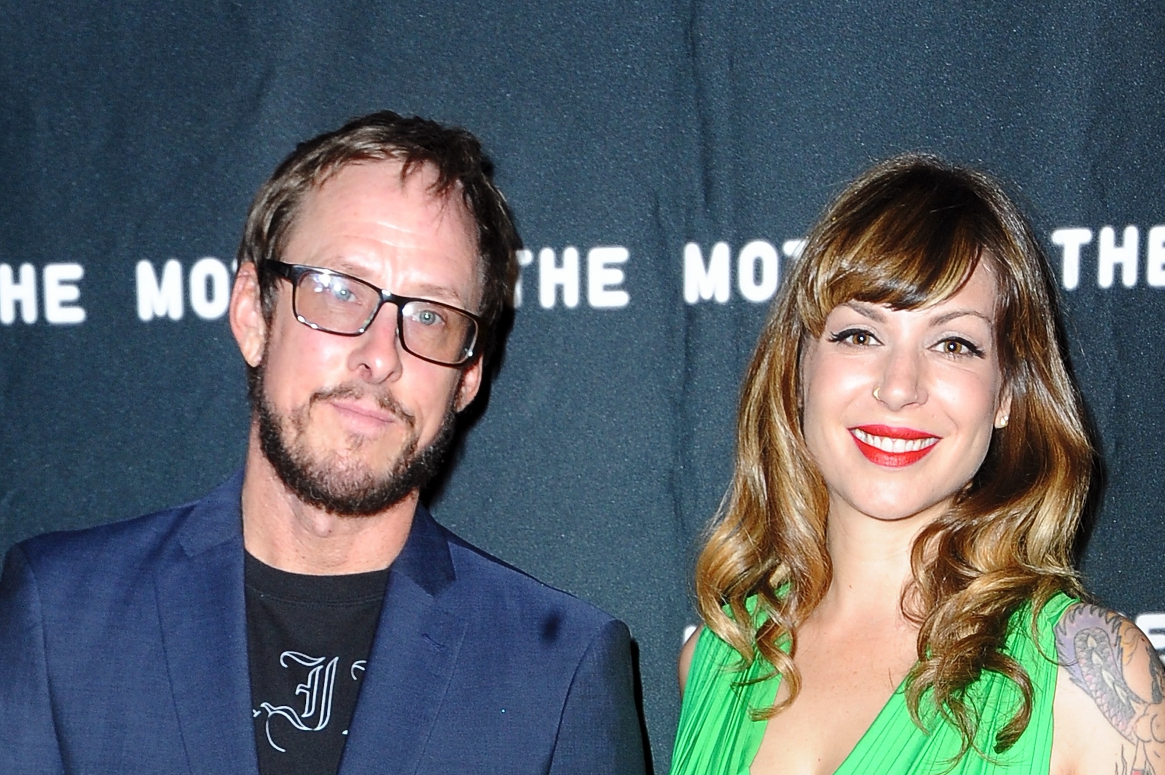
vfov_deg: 41.1
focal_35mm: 32
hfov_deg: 58.7
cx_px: 582
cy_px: 388
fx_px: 1035
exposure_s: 1/100
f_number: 11
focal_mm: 32
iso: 1000
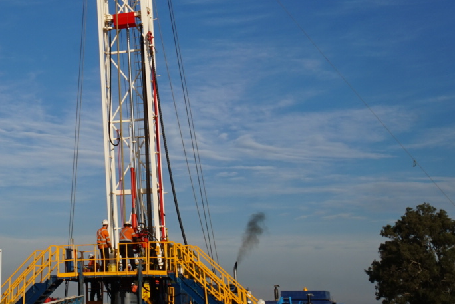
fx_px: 1075
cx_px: -38
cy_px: 69
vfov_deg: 16.0
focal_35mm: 85
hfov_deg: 22.6
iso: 100
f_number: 14
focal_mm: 24
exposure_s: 1/125
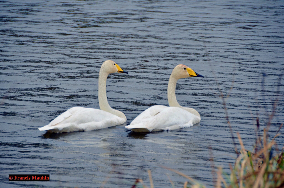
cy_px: 94
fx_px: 2007
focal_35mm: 255
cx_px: 142
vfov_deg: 5.4
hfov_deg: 8.1
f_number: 5.6
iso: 560
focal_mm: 170
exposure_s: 1/1000
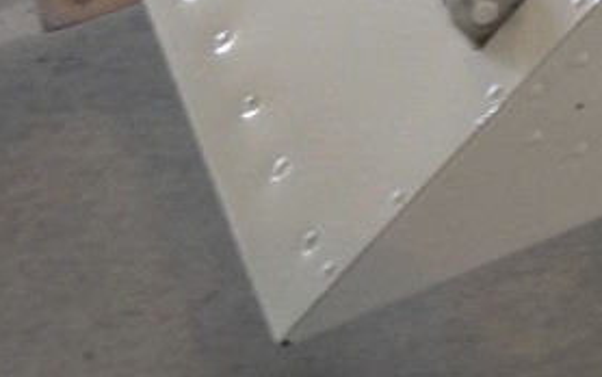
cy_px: -364
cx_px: 862
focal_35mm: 151
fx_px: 2478
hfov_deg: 13.2
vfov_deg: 8.3
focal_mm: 4.12
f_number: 2.4
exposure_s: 1/24
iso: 50
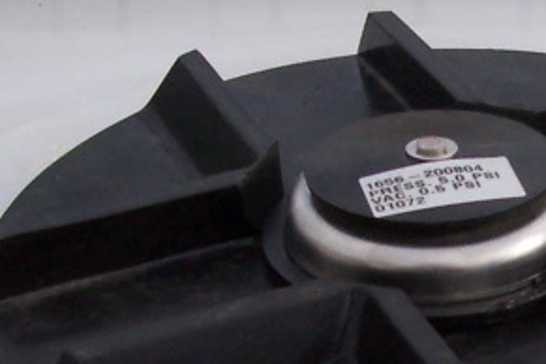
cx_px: 559
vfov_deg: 9.7
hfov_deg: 14.3
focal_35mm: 141
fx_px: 2138
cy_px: 328
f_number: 4.8
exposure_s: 1/500
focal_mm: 8
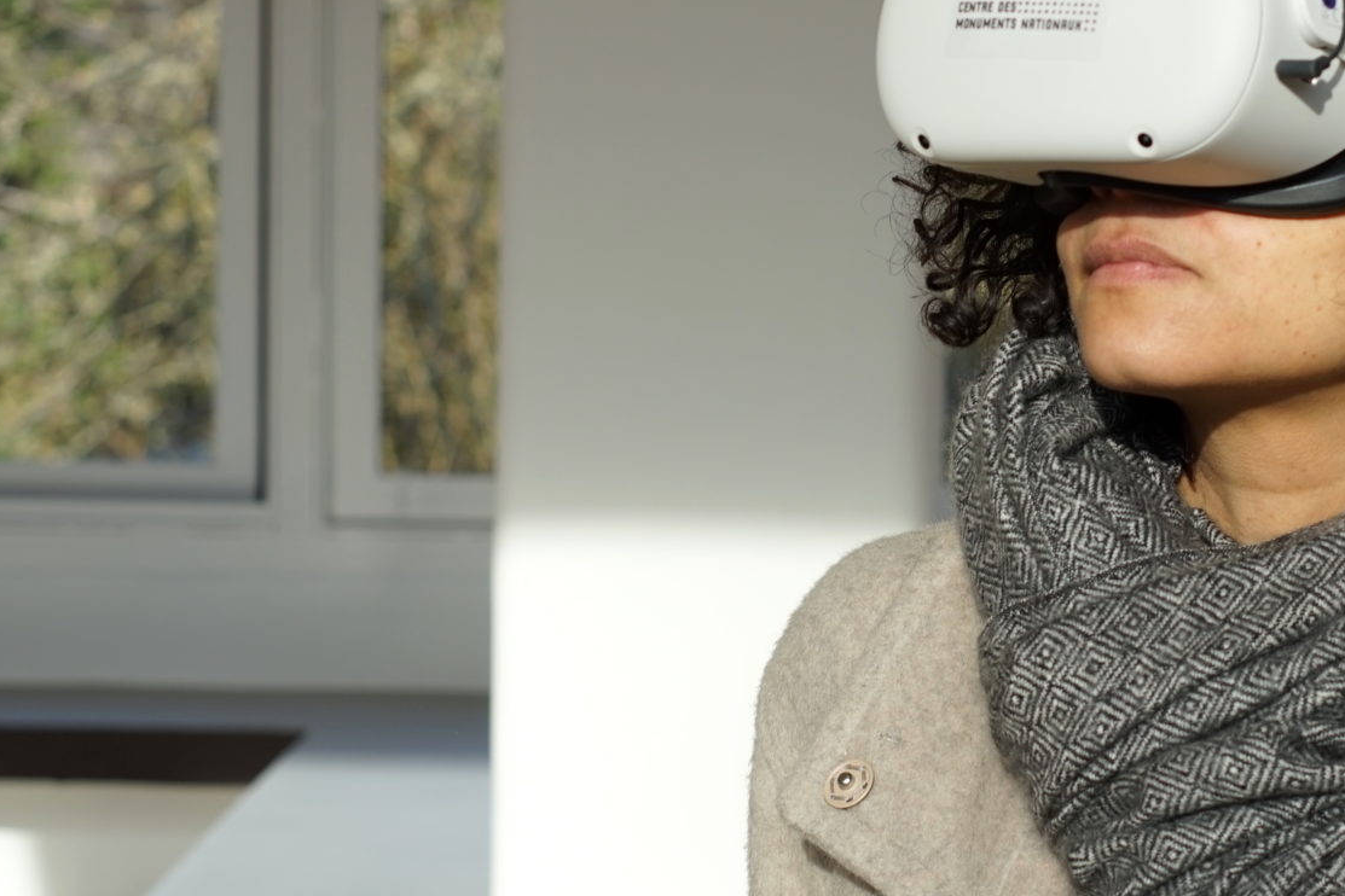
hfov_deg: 17.7
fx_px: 4296
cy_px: 188
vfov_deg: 11.9
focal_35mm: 115
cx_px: 999
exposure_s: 1/250
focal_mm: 50
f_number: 4.5
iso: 100
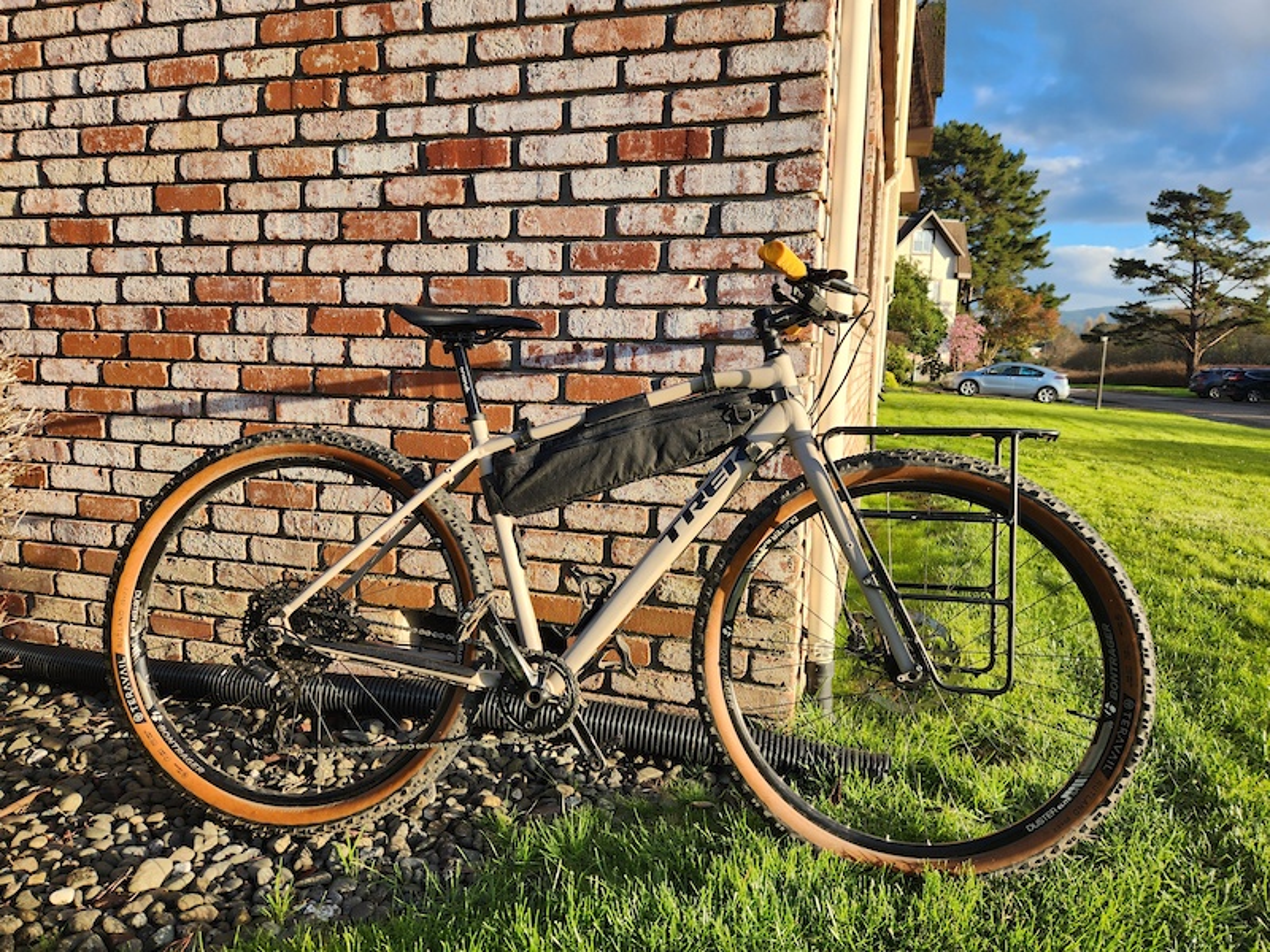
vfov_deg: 58.9
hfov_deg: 73.9
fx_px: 844
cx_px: 635
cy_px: 476
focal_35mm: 23
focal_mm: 5.4
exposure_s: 1/414
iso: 20
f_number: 1.8
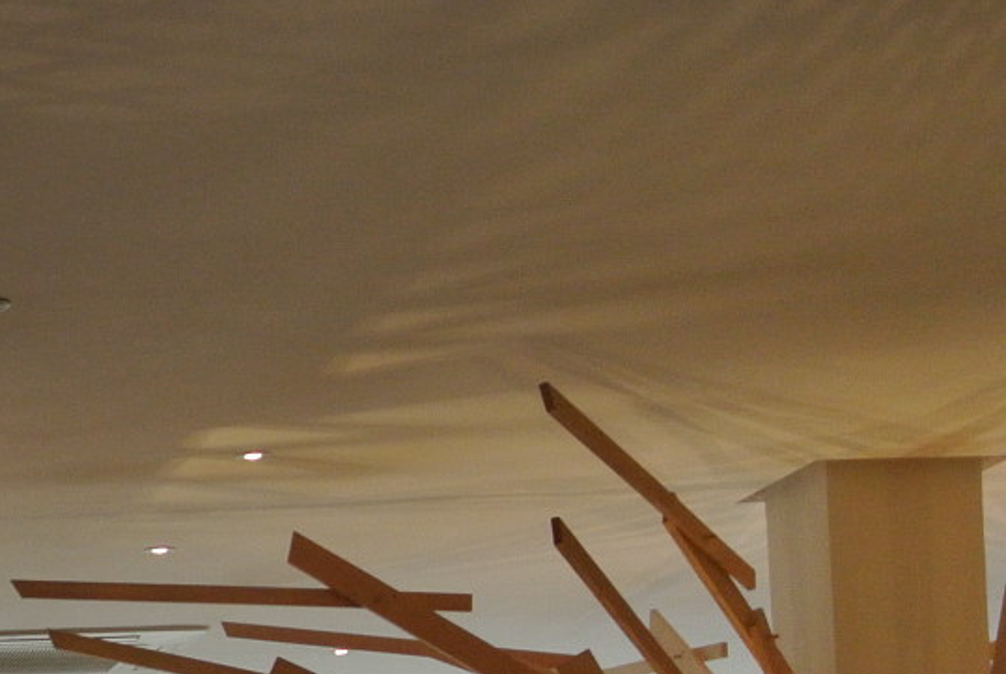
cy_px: 1044
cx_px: -560
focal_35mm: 97
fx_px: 2714
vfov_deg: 13.3
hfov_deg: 18.3
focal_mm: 10
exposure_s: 1/40
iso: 400
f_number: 3.5
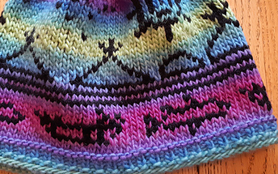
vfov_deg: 31.9
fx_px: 303
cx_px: 131
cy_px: 67
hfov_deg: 49.3
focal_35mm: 40
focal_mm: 3.93
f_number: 1.7
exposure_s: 1/60
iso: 320
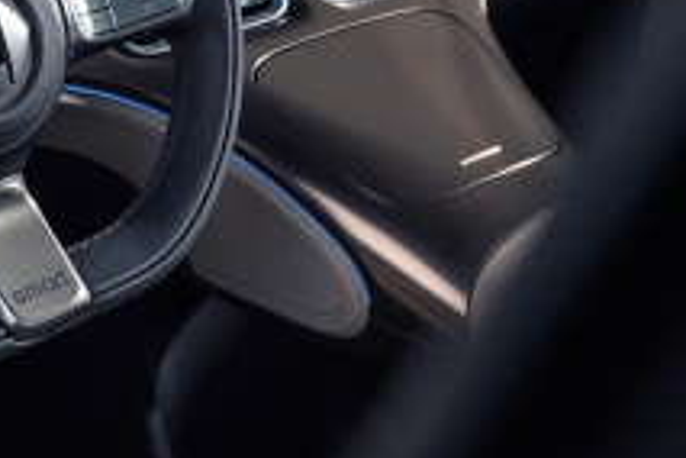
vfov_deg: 14.0
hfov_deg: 20.8
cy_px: 35
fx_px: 1848
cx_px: 138
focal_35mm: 97
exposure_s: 1/20
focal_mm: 45
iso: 64
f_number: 5.6
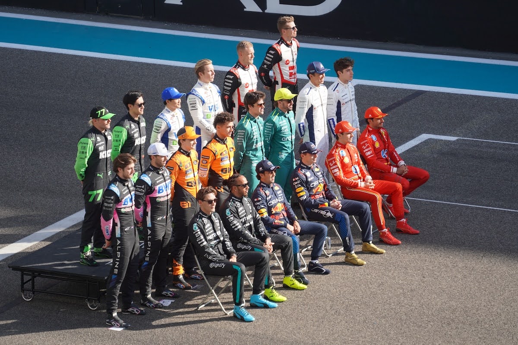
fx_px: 3237
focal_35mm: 225
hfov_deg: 9.1
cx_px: 259
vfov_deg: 6.1
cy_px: 172
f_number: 5.6
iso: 100
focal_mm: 225
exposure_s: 1/250
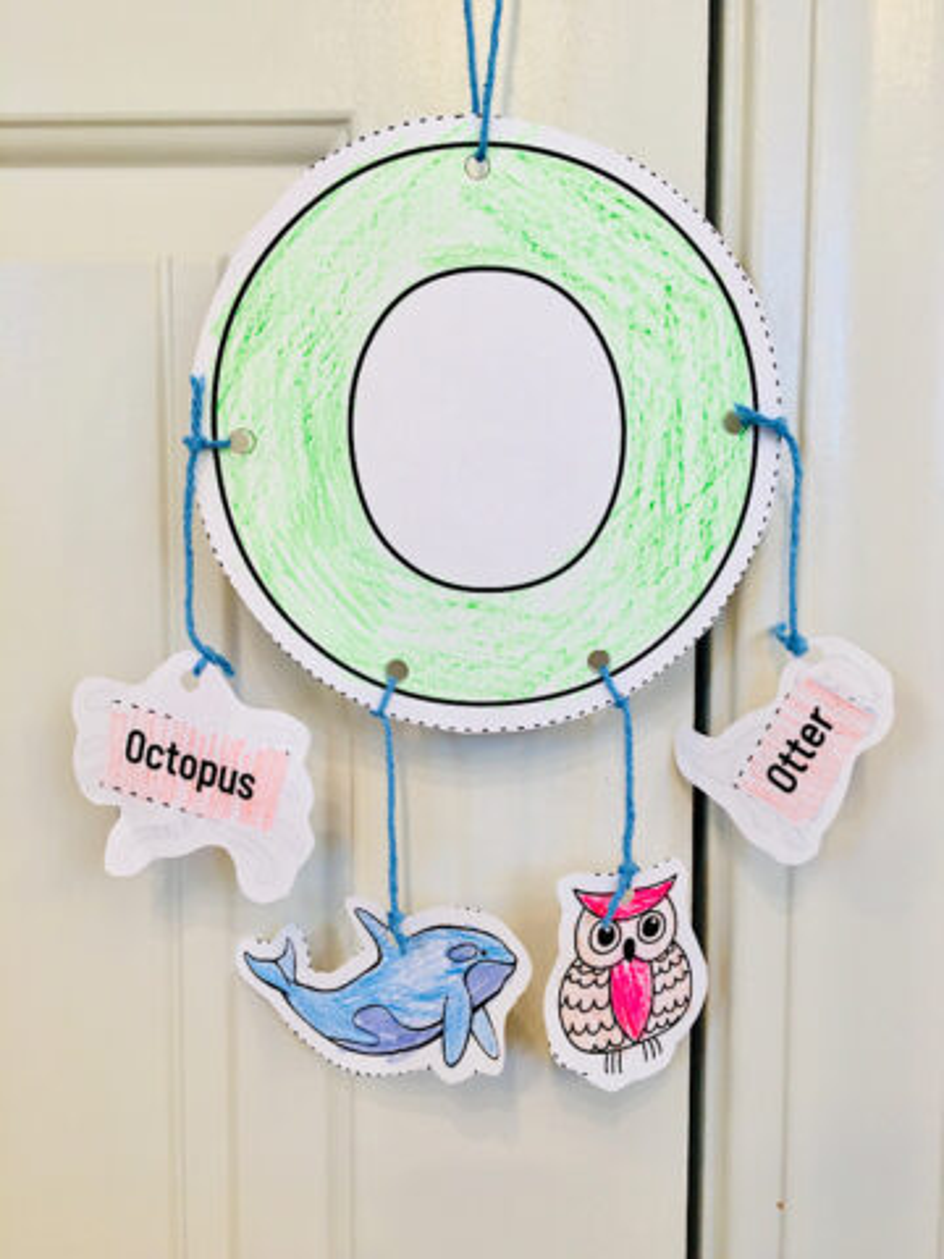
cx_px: 472
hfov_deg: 48.2
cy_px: 630
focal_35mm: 29
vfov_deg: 61.7
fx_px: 1054
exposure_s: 1/30
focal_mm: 4.15
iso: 40
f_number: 2.2
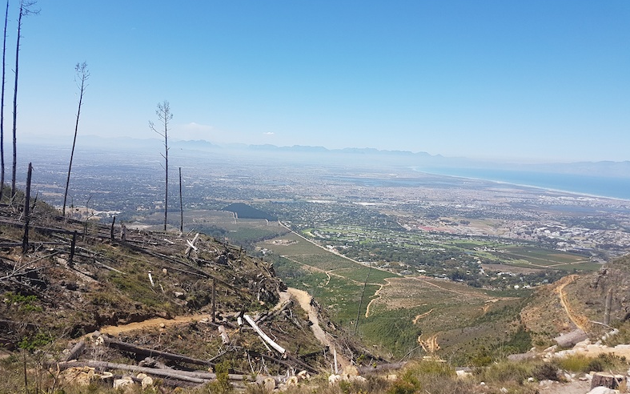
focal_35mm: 28
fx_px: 481
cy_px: 219
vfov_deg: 44.5
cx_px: 318
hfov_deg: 66.5
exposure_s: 1/1896
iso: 40
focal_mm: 4.2
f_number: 1.7
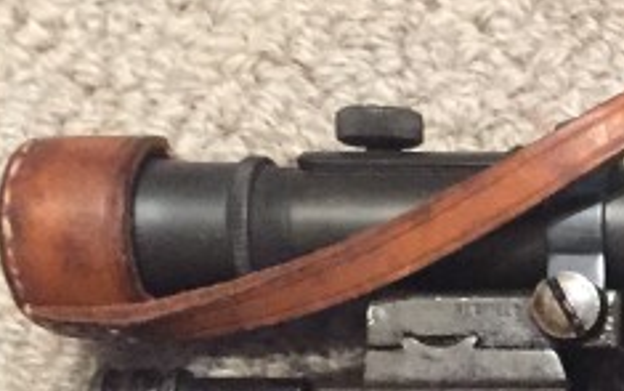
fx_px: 2279
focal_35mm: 134
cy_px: 564
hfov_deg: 14.2
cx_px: 1025
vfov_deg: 9.5
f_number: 2.2
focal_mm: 4.15
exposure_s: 1/15
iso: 320
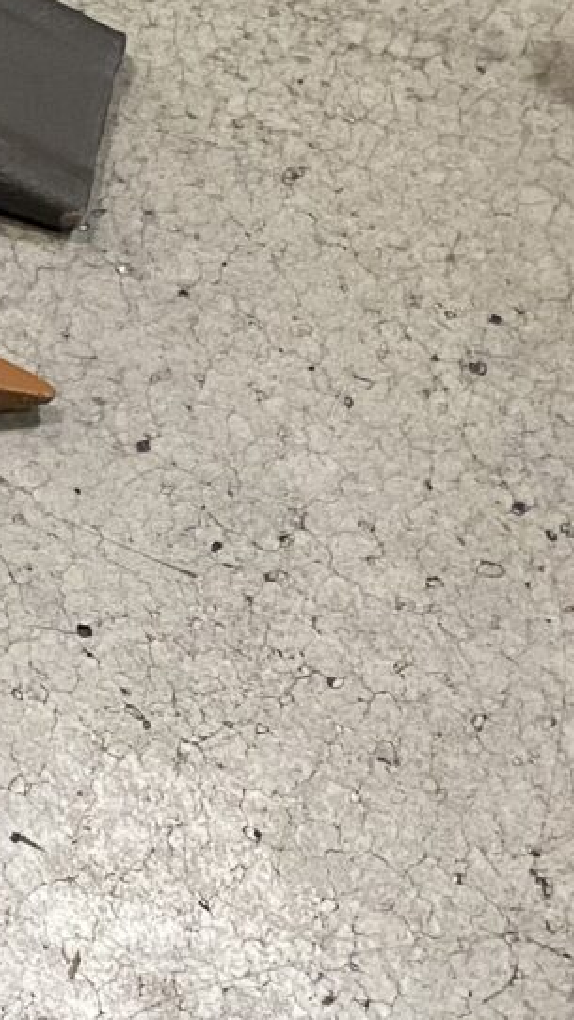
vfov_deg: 19.6
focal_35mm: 107
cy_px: 104
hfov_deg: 9.9
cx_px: -836
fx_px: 2894
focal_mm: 4.25
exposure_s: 1/60
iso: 400
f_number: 1.8
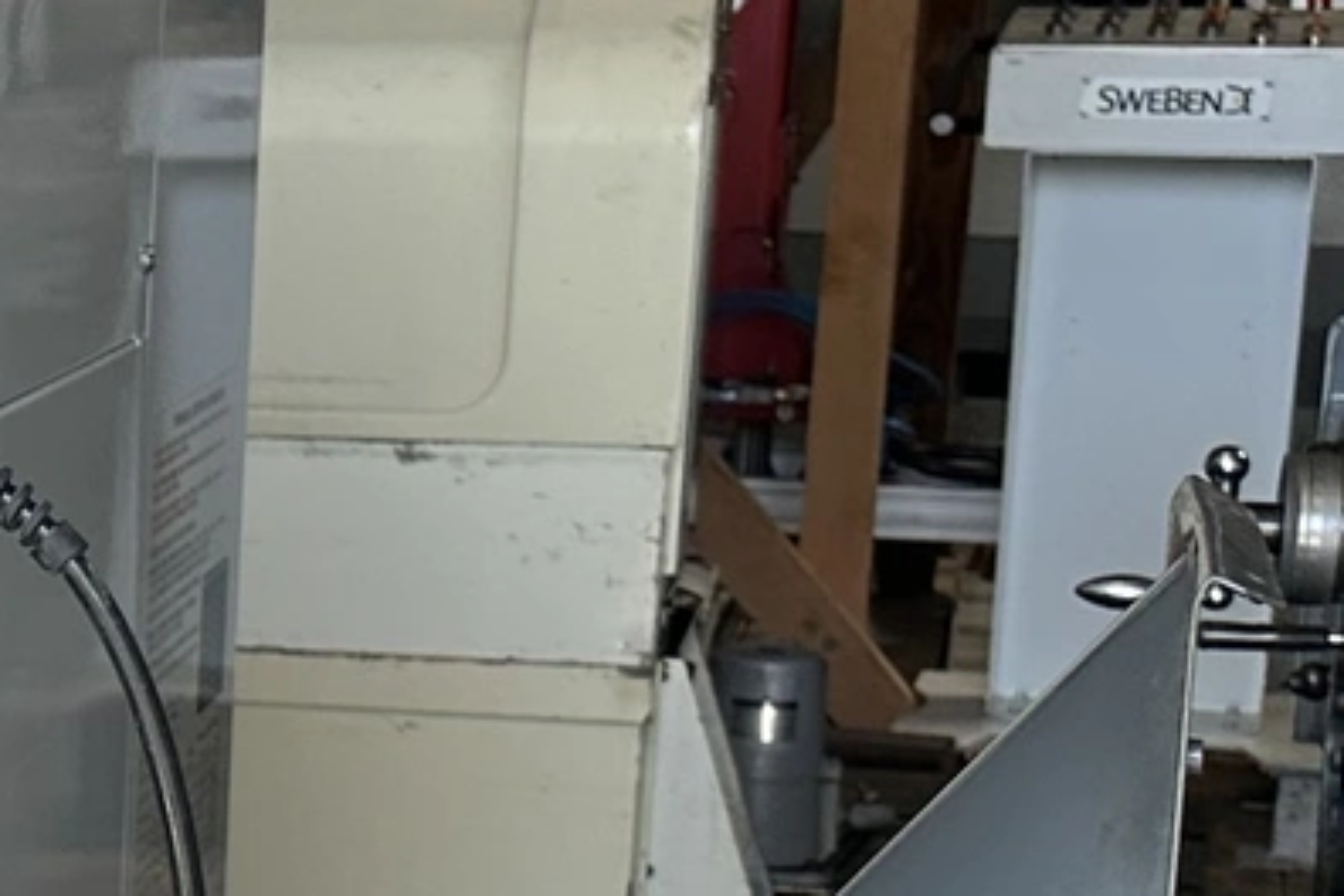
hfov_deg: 13.6
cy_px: 835
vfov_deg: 10.8
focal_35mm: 126
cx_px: -1436
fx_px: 4704
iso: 80
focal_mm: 6.86
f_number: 1.78
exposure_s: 1/498
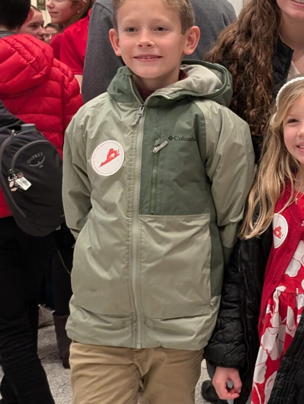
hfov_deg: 19.1
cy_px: 165
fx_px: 818
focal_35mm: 70
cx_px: 420
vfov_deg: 27.7
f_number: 1.68
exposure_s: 1/120
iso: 640
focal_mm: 6.9
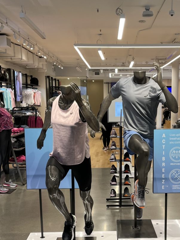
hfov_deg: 26.5
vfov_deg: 34.6
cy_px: 161
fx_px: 381
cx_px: 115
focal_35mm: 55
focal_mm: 5.1
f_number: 1.6
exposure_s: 1/120
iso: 64
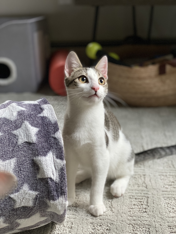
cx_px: 88
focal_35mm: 52
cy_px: 117
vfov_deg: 36.8
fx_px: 353
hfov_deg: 28.0
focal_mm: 6
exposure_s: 1/32
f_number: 2
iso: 400
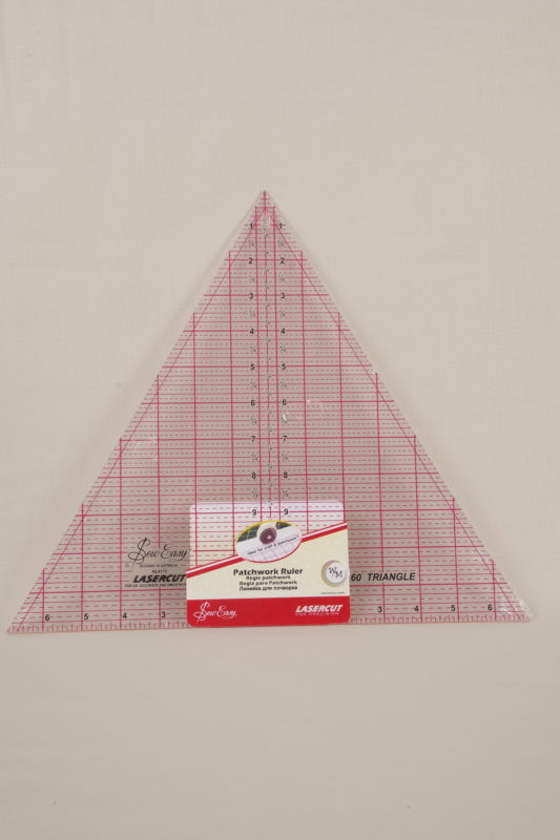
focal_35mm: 51
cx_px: 280
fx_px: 1190
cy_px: 420
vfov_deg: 38.9
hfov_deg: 26.5
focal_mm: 34
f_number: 16
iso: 100
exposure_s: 1/160
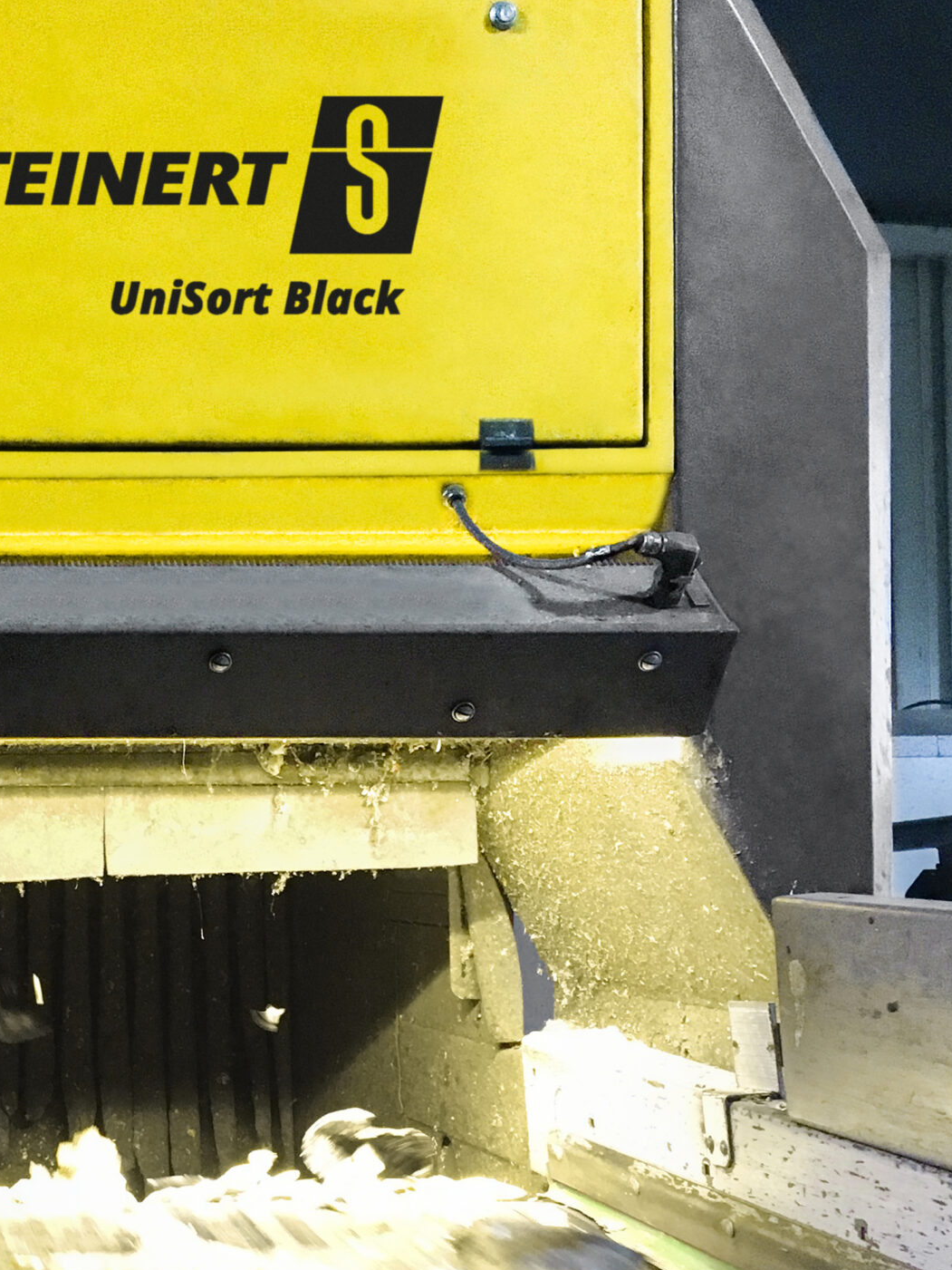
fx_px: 1943
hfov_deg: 26.9
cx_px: 163
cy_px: 1064
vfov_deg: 34.7
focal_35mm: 53
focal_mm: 4.15
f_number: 2.2
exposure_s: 1/25
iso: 200
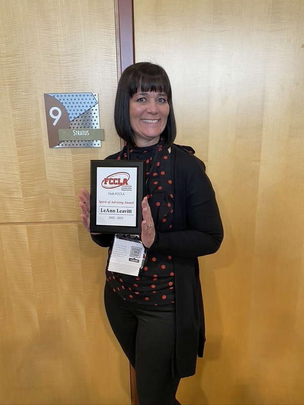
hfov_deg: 53.1
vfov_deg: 67.3
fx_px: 304
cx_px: 152
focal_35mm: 26
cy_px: 202
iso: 100
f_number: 1.8
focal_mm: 4.25
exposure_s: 1/60
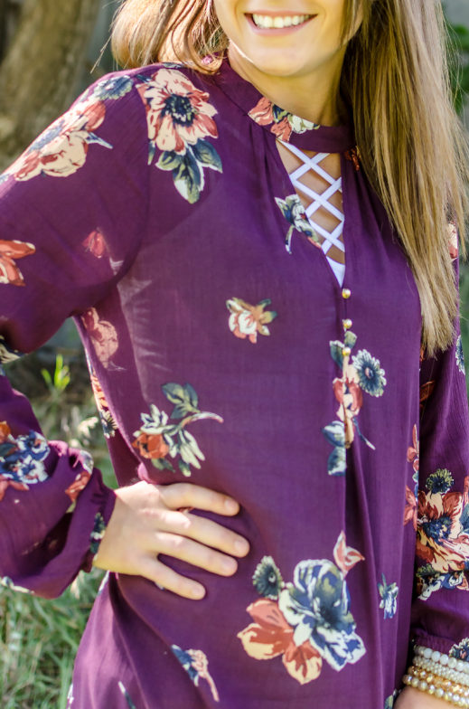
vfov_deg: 27.3
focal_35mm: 74
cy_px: 222
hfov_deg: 18.4
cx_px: 264
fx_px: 1447
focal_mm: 35
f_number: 2.8
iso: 320
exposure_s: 1/500
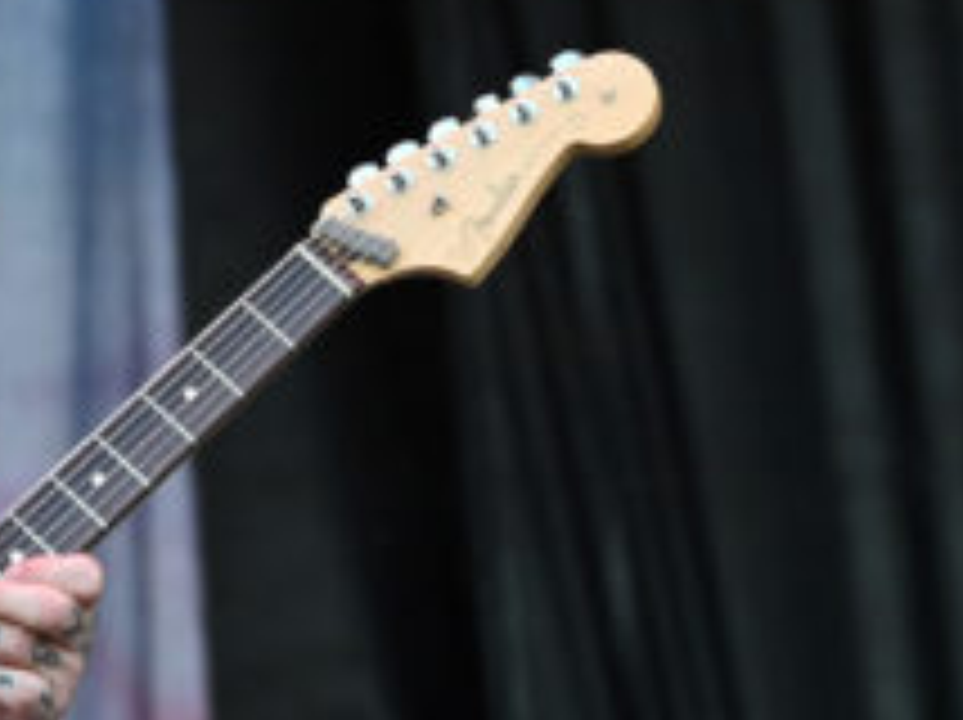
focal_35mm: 302
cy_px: 387
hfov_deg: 6.6
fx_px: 8392
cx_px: 76
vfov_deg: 4.9
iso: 1600
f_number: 6.3
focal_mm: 105
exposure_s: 1/200
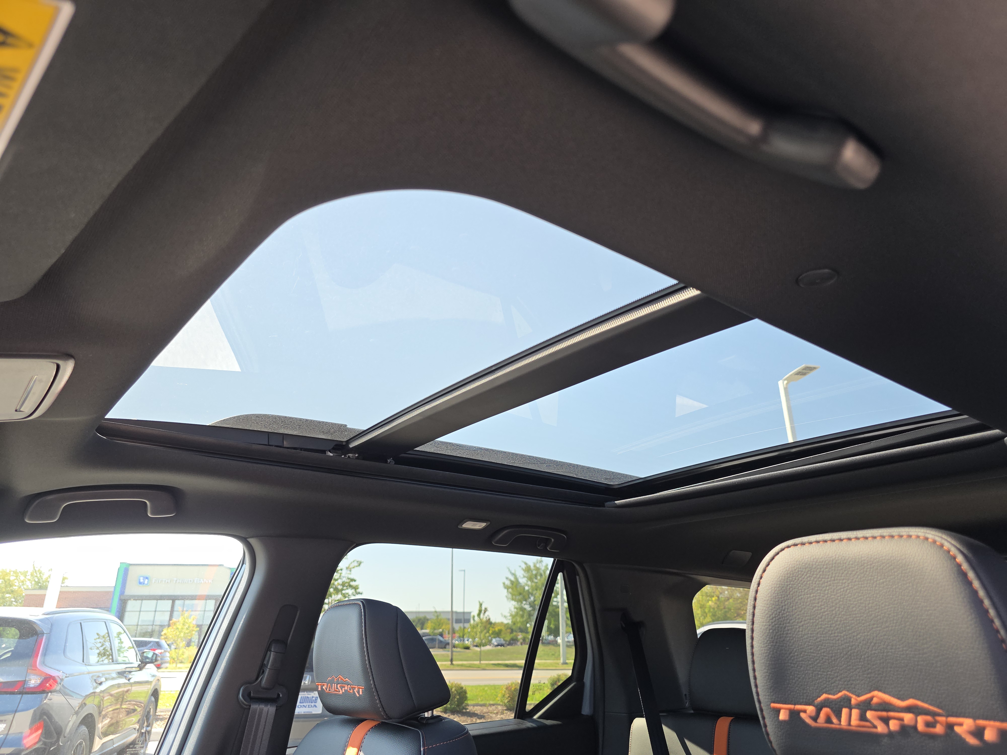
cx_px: 504
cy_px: 378
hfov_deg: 73.9
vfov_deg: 58.9
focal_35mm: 23
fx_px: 669
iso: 50
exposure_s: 1/180
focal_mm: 6.3
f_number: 1.7
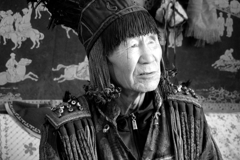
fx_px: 520
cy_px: 80
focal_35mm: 78
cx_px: 120
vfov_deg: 17.5
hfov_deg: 26.0
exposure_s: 1/60
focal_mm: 52
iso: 6400
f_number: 5.6
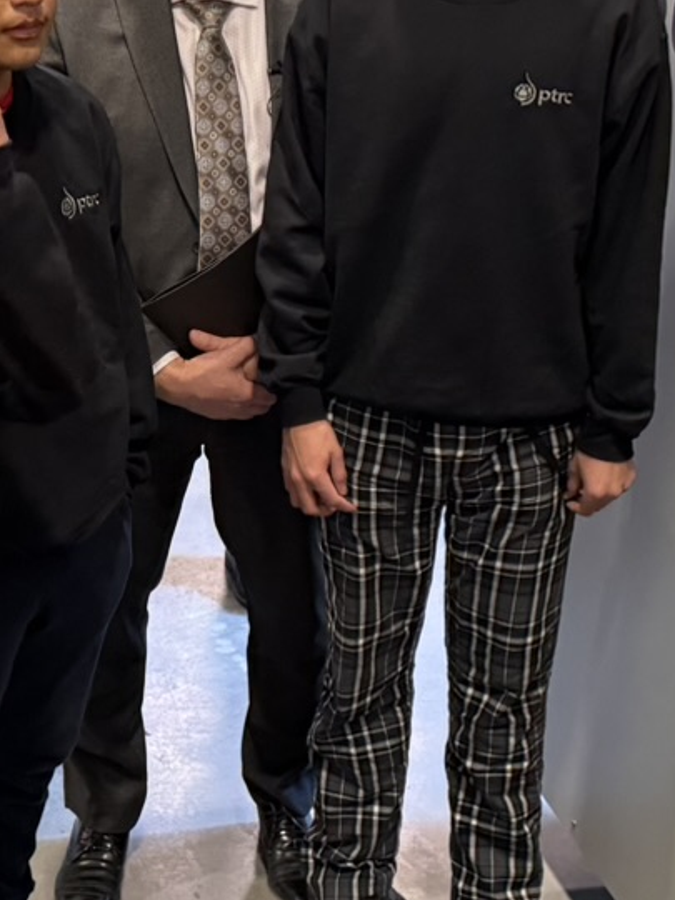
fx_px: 2366
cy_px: 367
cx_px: 173
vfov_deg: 21.5
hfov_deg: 16.2
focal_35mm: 91
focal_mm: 6.76
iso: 500
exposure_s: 1/60
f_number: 1.78
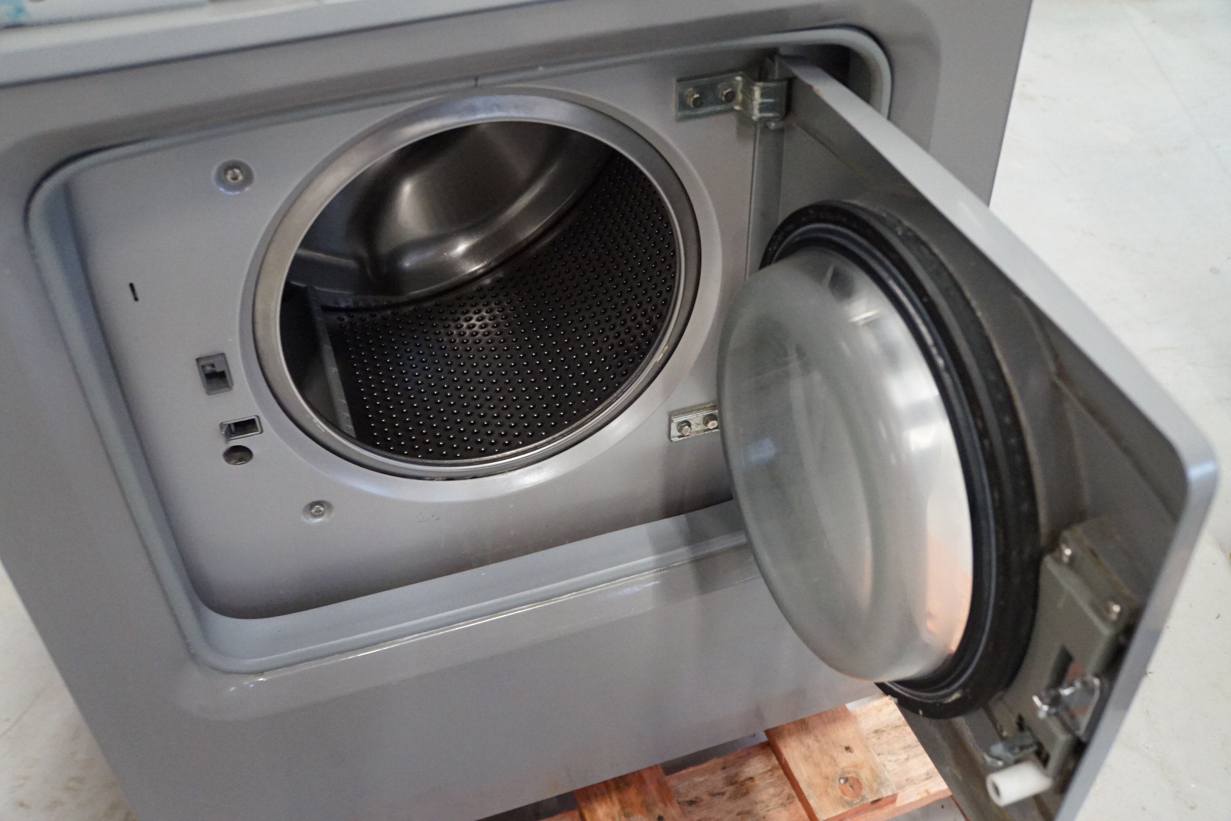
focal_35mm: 34
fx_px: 1174
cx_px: 616
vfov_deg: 38.5
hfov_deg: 55.3
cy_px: 410
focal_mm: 22.9
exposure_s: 1/160
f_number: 3.5
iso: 2500
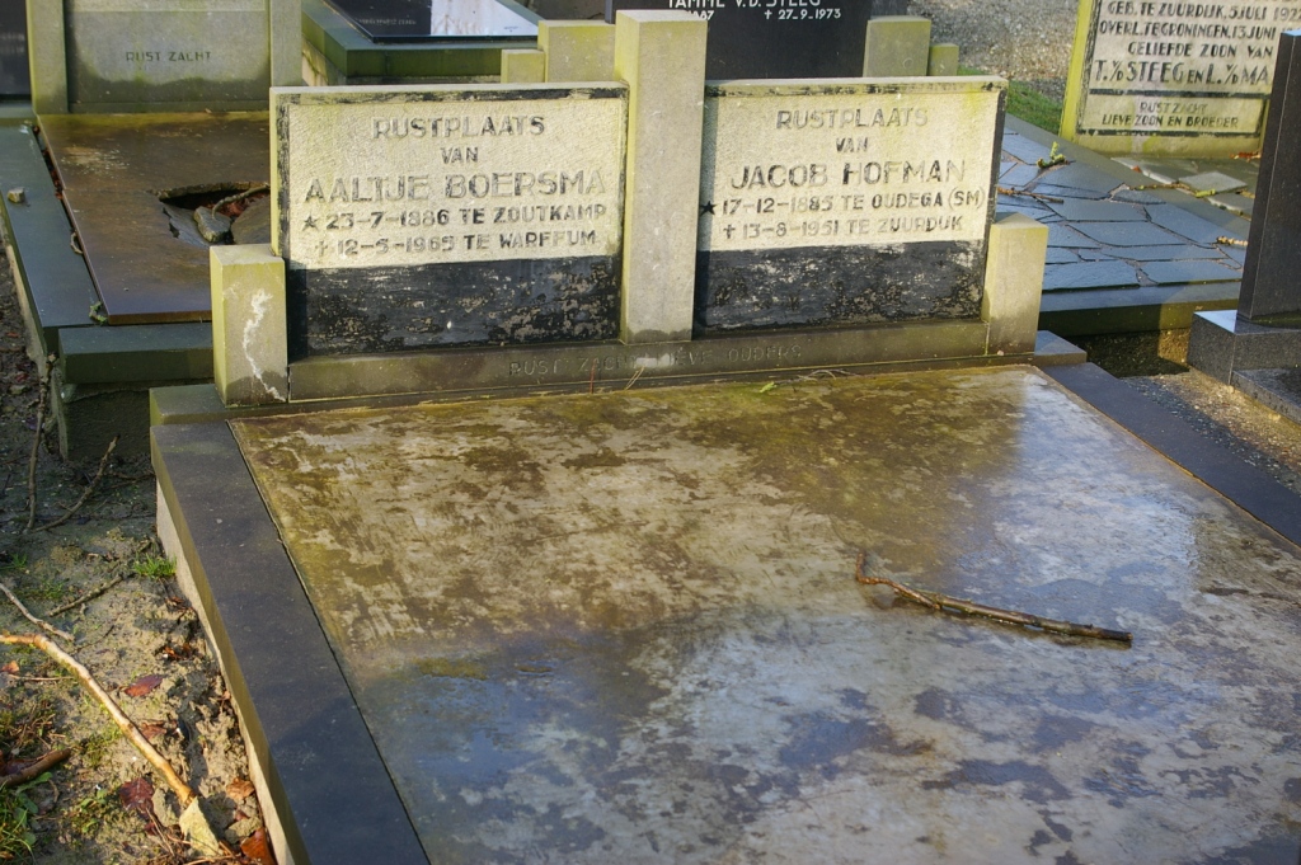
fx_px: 2058
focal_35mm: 57
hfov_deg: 35.1
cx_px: 650
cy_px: 432
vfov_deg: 23.7
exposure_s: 1/125
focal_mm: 38
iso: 200
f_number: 6.7
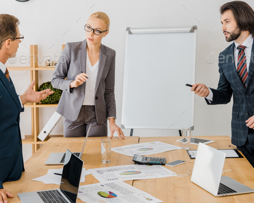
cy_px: 90
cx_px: 135
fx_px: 519
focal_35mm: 69
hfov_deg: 27.5
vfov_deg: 22.2
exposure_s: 1/200
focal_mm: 48
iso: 200
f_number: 5.6
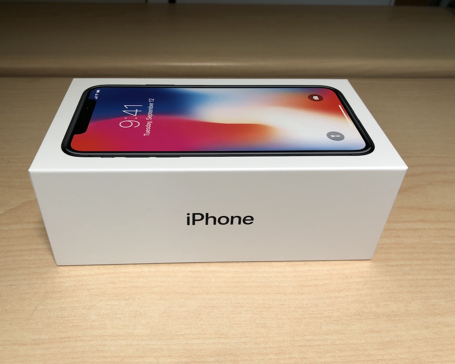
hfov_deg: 57.1
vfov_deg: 47.1
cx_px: 210
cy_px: 182
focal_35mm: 31
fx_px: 417
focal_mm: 3.99
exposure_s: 1/109
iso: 20
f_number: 1.8
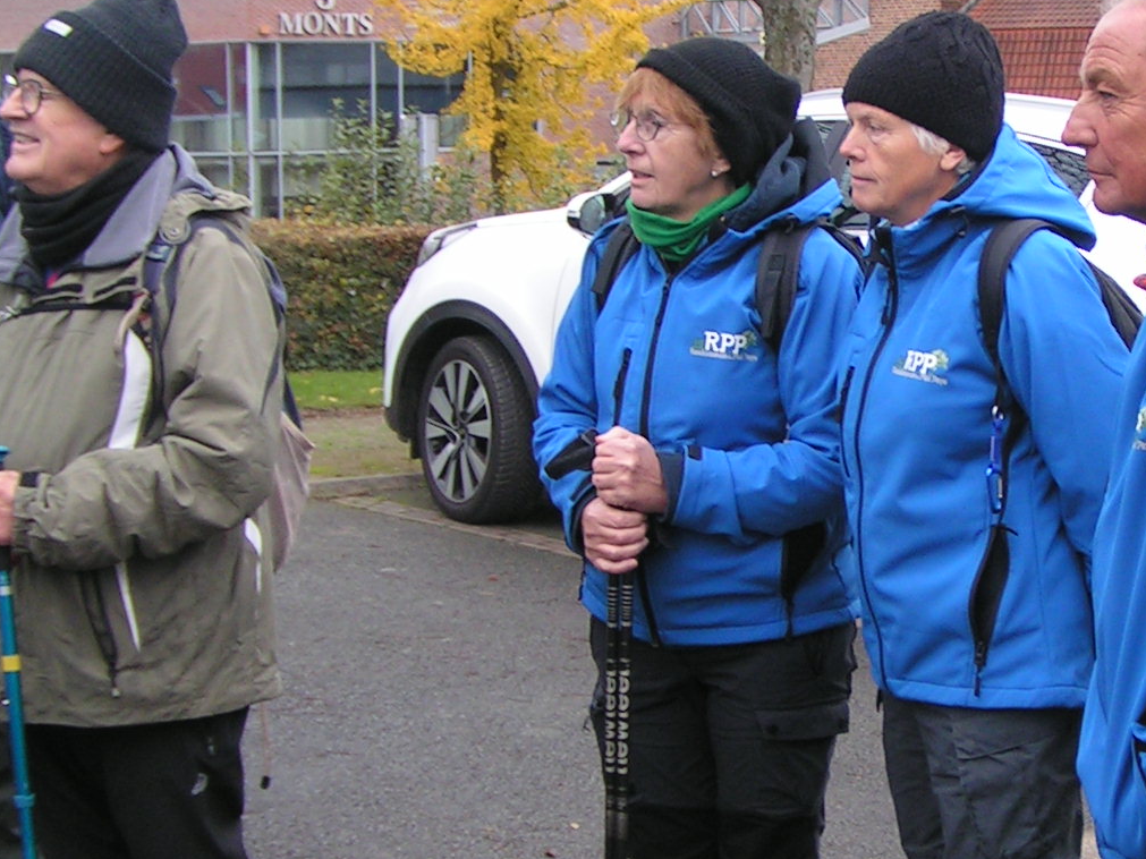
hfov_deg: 25.0
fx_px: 2549
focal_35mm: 77
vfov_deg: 19.1
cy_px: 454
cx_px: 899
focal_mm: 5.8
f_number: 3.5
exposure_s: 1/50
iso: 50
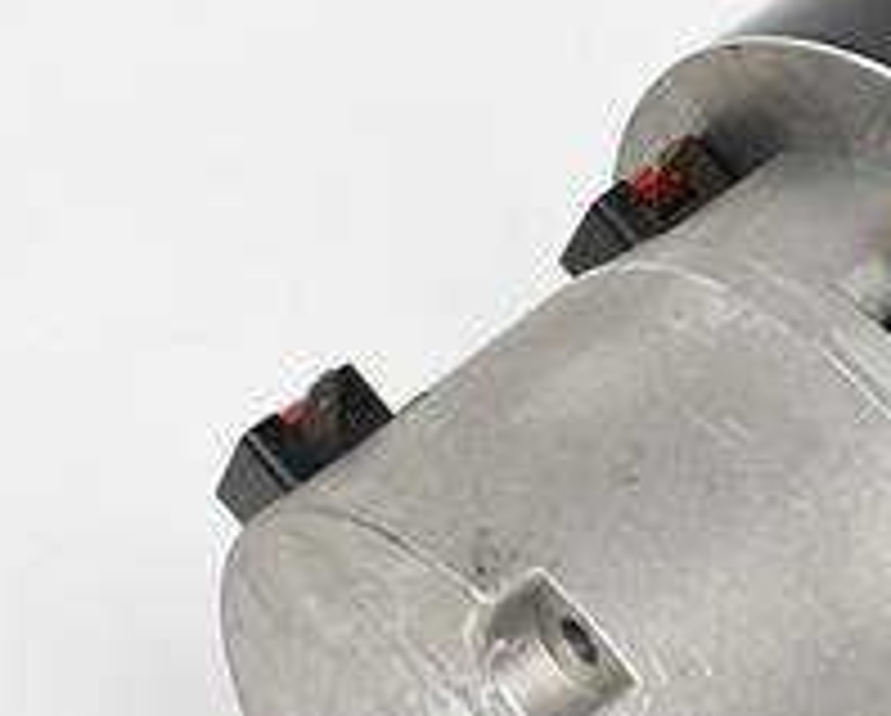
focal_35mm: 162
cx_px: 1197
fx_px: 4278
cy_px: 315
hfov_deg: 11.5
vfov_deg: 9.6
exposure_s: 1/200
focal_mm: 38
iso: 100
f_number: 10
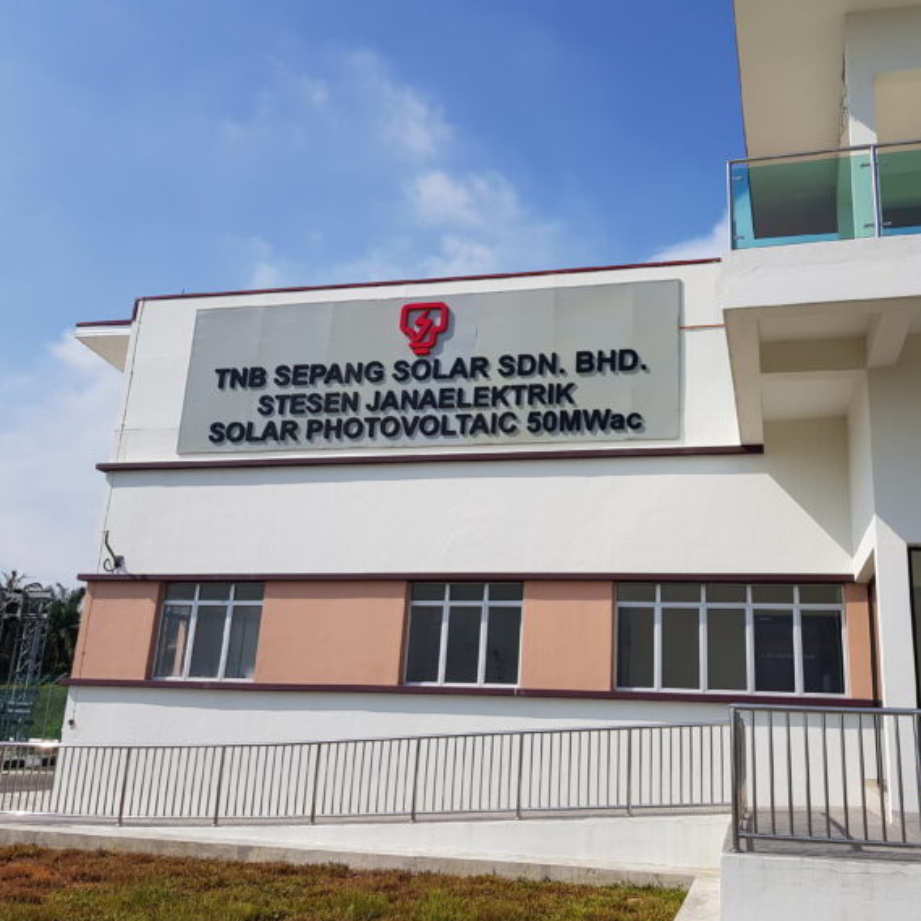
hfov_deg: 52.0
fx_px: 933
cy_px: 465
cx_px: 570
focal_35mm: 31
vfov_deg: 52.5
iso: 40
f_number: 1.7
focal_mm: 4.2
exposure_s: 1/3384
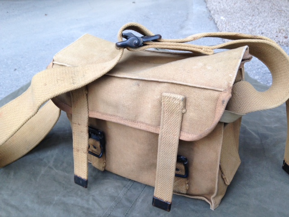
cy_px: 108
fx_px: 276
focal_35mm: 33
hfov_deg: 55.4
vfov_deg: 42.9
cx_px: 144
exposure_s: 1/60
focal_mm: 4.12
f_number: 2.4
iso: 64
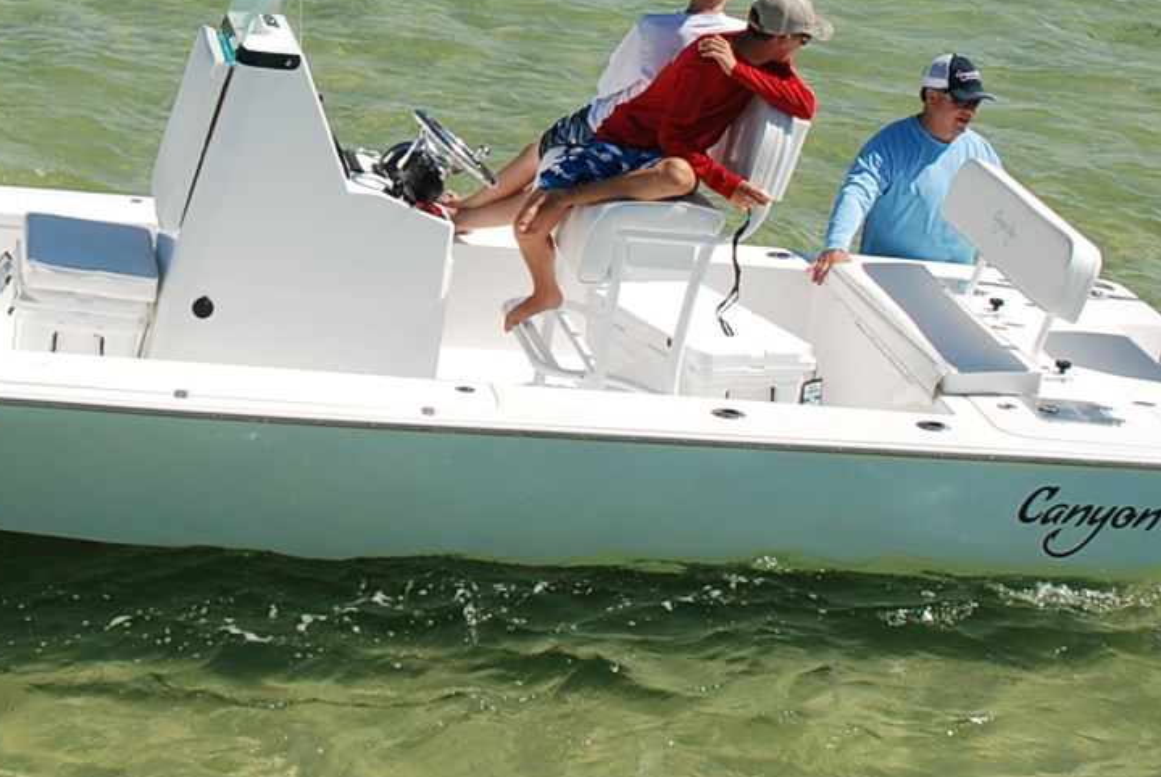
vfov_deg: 12.0
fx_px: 3649
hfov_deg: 17.8
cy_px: 2
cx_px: 119
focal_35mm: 113
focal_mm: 28
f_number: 9
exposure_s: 1/320
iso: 100
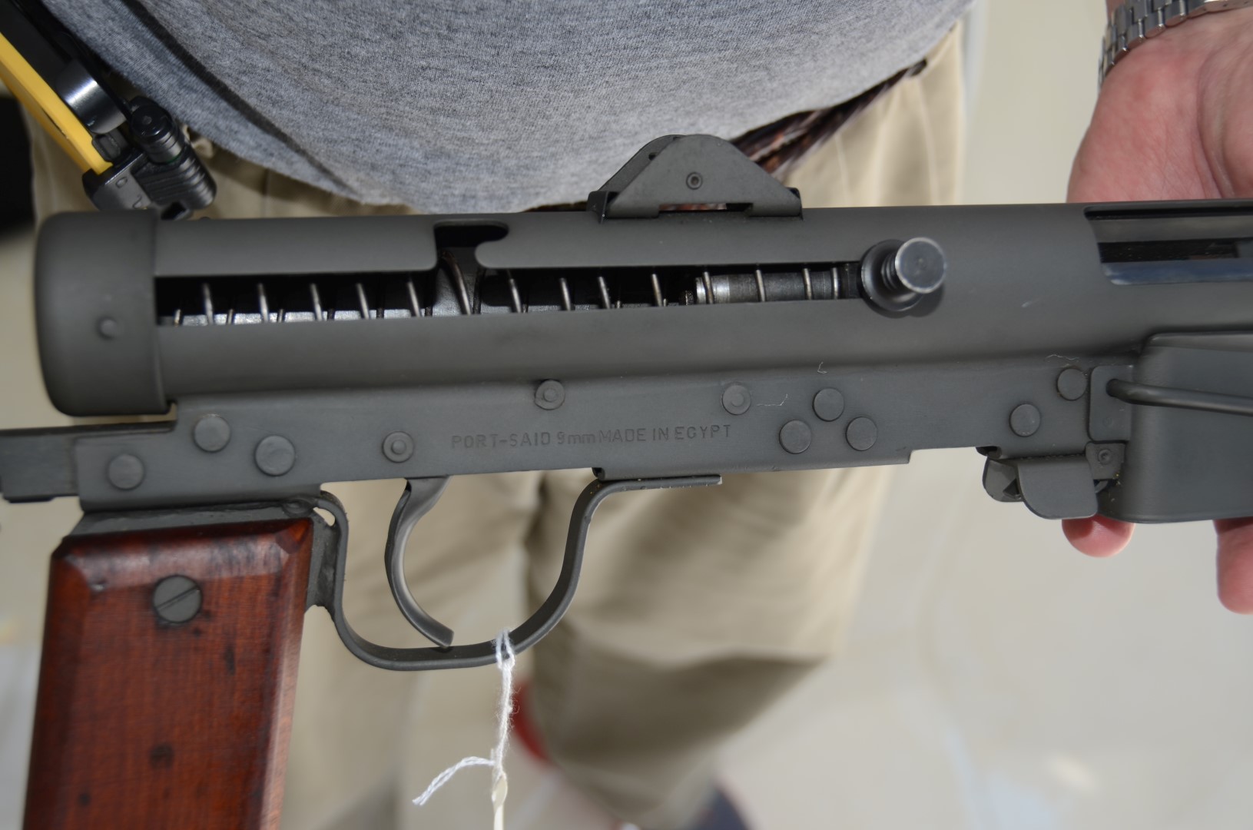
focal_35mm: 48
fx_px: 1667
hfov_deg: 41.2
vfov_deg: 27.9
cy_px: 415
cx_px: 626
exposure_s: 1/125
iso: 100
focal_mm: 32
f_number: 4
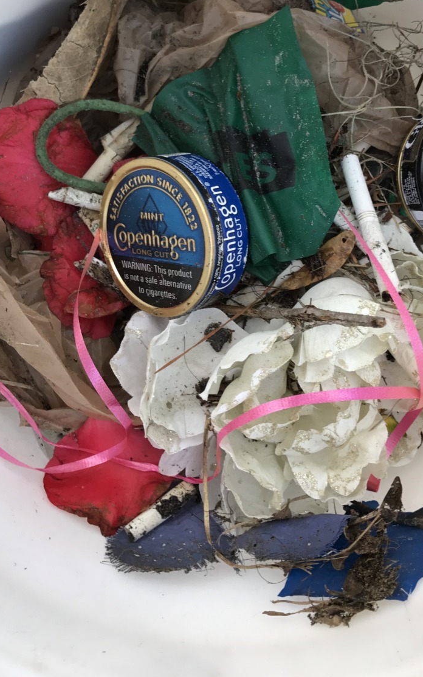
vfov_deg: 48.6
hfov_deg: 31.9
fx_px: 738
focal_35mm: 40
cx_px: 257
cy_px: 238
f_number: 1.8
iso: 20
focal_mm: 3.99
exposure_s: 1/134
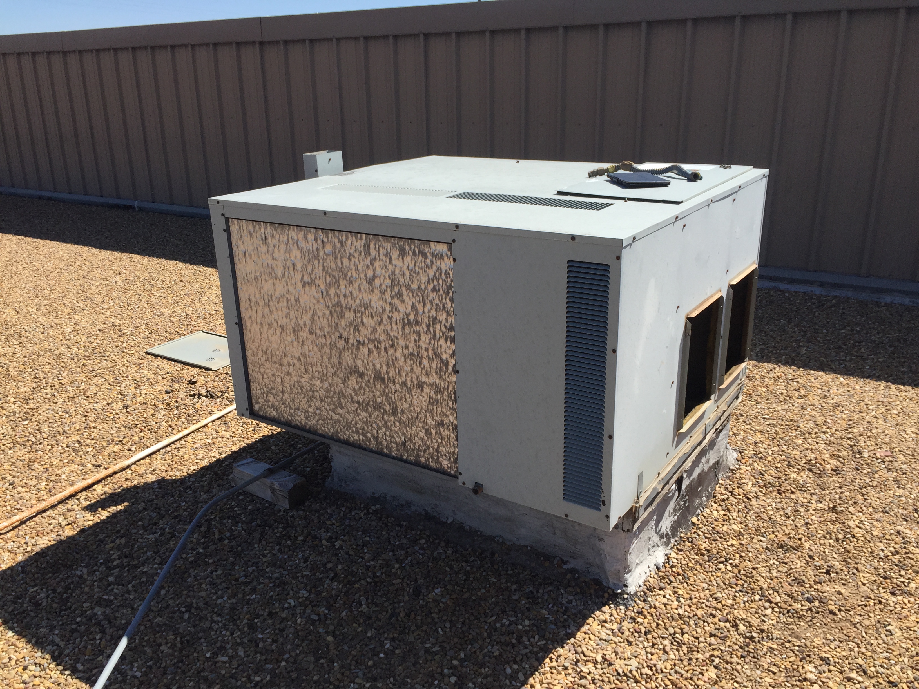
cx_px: 460
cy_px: 344
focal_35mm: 29
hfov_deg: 61.7
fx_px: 770
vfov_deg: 48.2
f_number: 2.2
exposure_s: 1/1980
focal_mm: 4.15
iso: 32
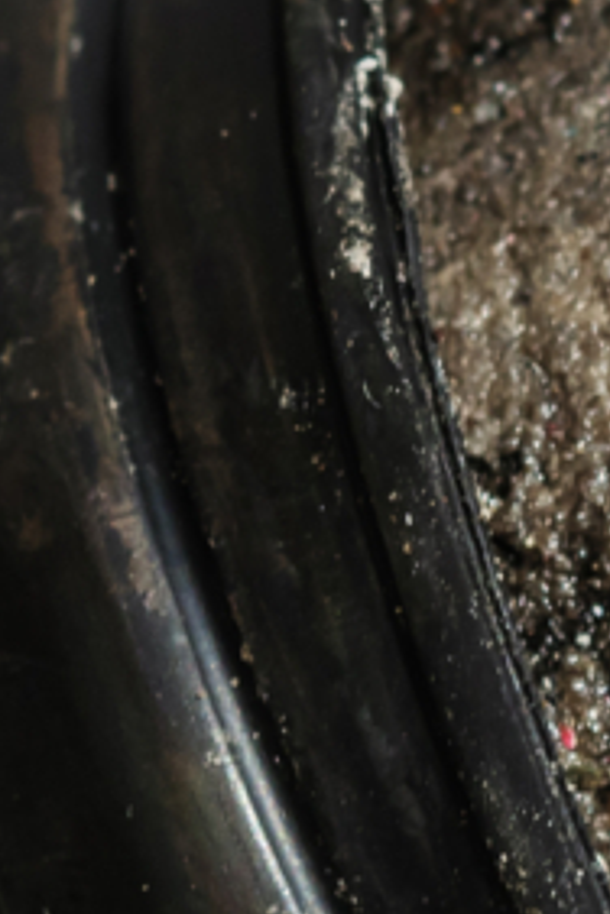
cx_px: 934
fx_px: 12479
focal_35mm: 491
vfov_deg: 4.2
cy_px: 758
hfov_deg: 2.8
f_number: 6.3
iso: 160
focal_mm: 60
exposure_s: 1/250
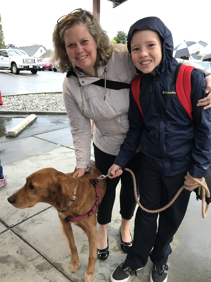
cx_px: 106
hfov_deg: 49.7
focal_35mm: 28
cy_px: 141
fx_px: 228
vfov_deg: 63.4
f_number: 1.8
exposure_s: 1/17
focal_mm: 3.99
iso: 40
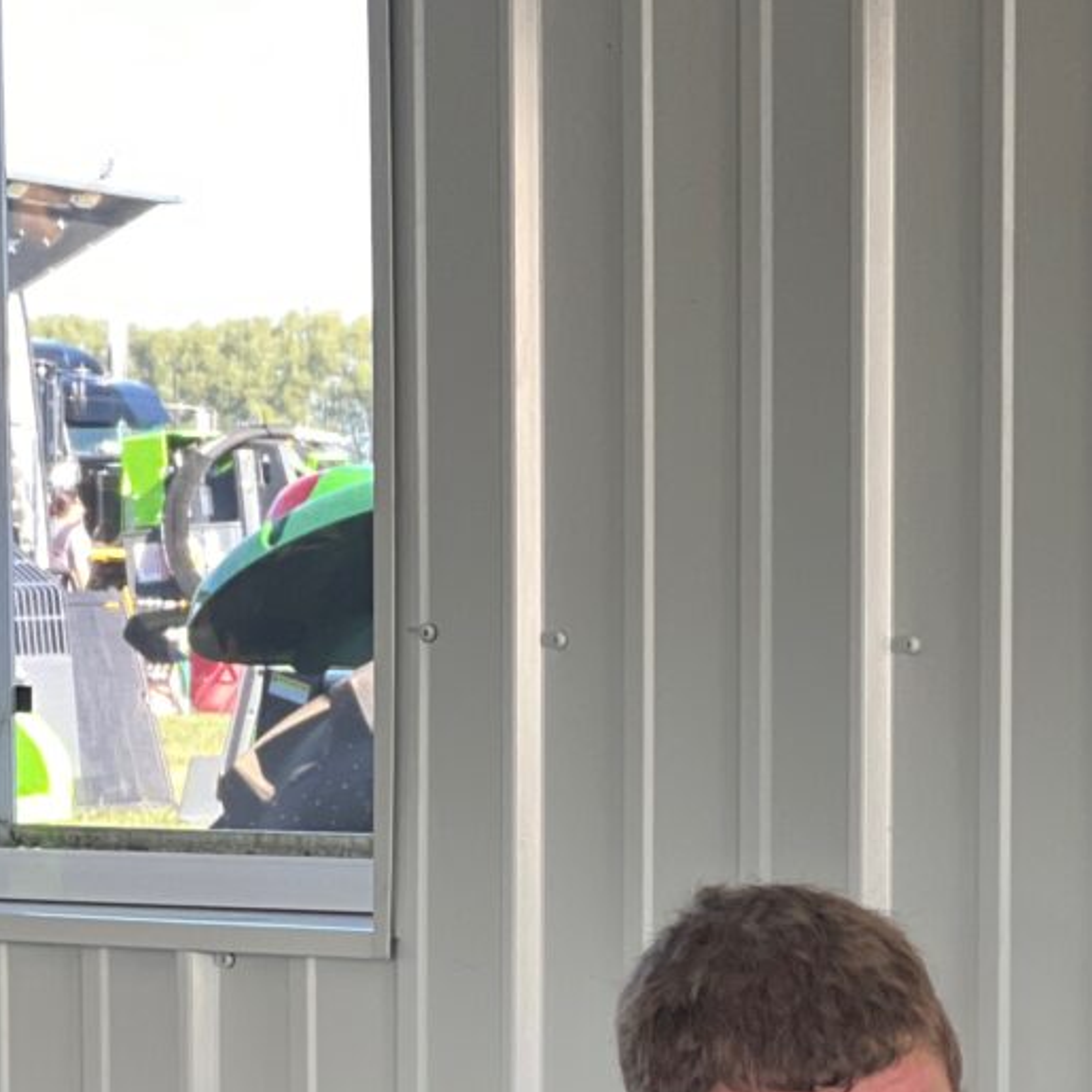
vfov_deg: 8.5
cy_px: 1484
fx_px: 7245
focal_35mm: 203
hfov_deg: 8.6
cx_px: 895
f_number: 2.8
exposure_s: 1/121
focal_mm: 9
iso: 160
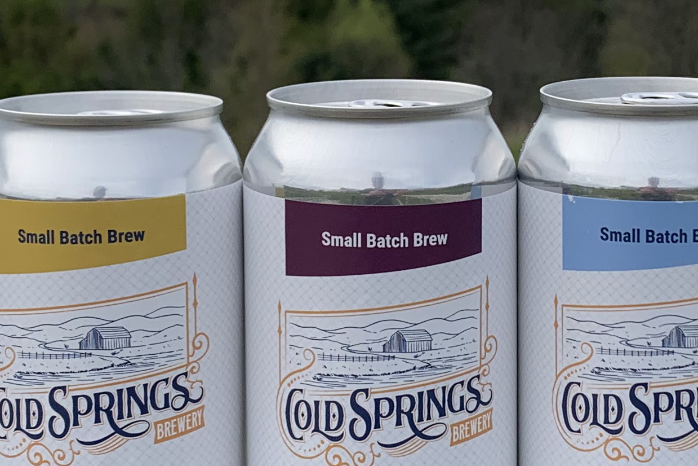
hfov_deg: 23.0
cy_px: 111
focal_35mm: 88
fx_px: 1706
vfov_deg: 15.5
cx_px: 486
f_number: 1.8
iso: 25
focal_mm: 4.25
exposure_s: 1/1916
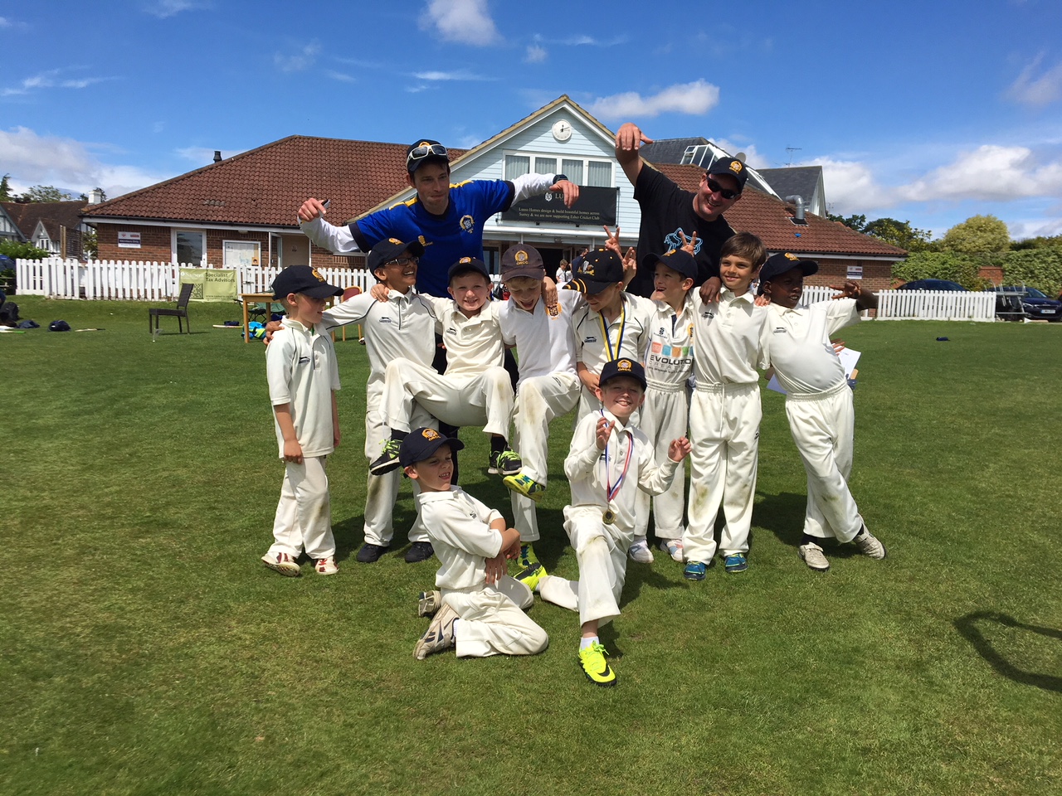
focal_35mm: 29
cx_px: 531
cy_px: 398
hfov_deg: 61.7
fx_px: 890
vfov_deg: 48.2
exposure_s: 1/2564
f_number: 2.2
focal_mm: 4.15
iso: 25
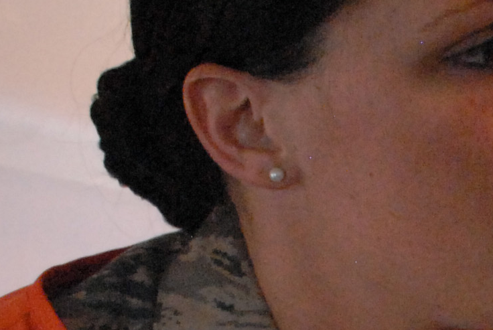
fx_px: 1947
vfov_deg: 9.3
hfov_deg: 12.8
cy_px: 573
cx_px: 952
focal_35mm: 142
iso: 1600
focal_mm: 18
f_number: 5.6
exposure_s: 1/45
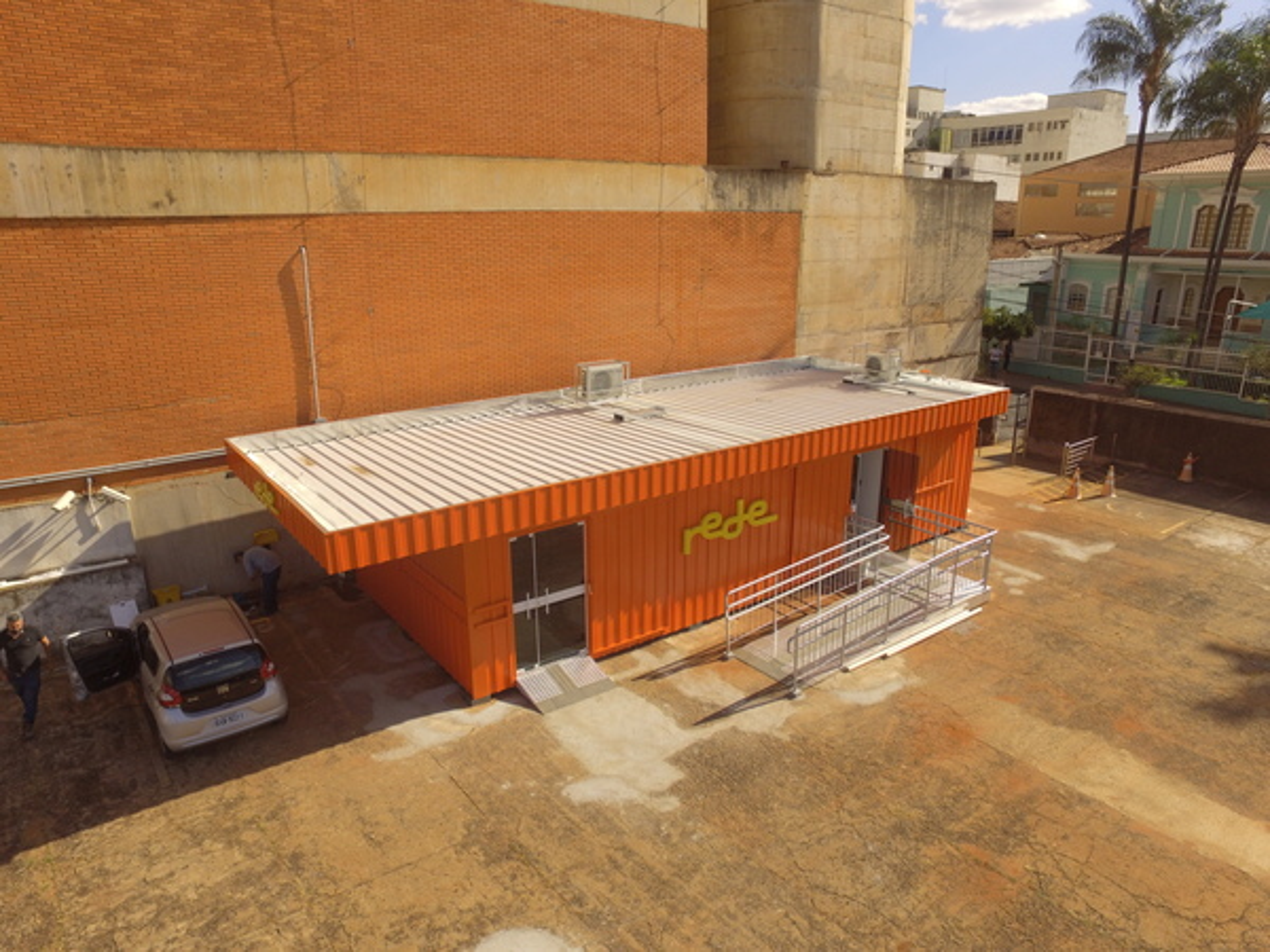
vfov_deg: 66.0
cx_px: 635
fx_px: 734
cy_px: 476
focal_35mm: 20
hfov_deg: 81.7
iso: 100
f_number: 2.8
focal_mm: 3.61
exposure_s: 1/1212
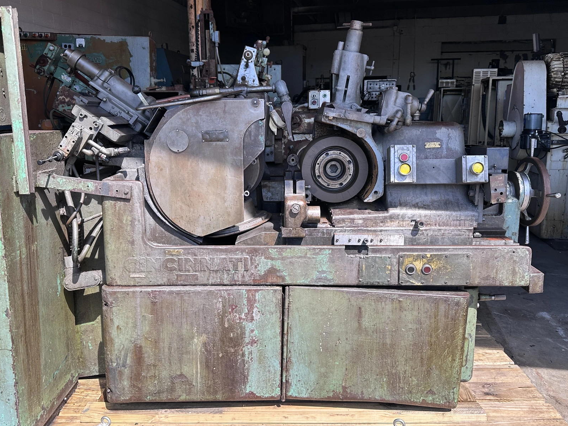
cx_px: 273
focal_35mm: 30
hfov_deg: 59.9
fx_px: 492
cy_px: 198
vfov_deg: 46.8
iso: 80
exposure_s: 1/1062
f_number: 1.78
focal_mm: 6.86
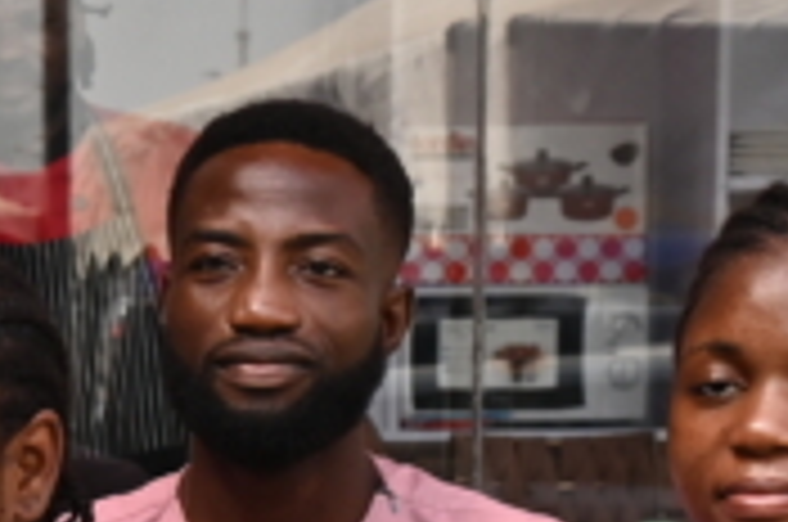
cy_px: 873
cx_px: -689
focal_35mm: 217
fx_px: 4741
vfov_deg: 6.2
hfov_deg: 9.0
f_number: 8
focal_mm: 37
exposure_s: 1/250
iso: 250
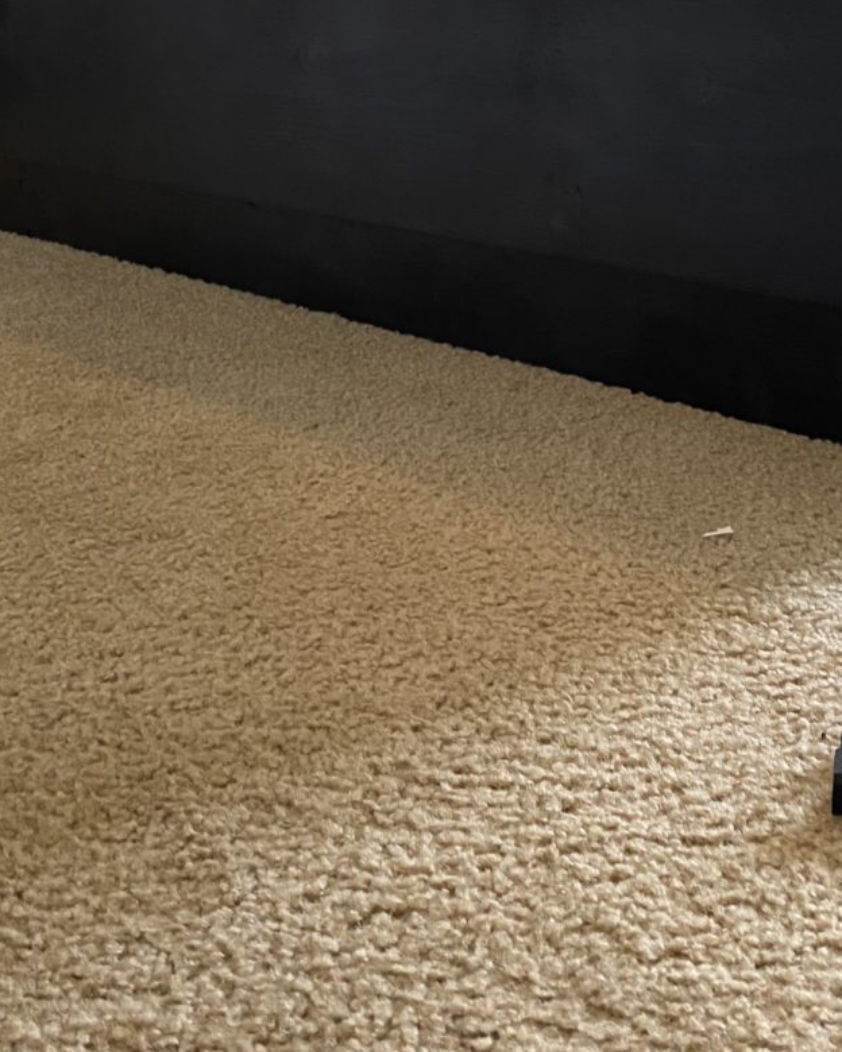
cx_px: 449
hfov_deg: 30.2
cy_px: 357
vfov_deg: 37.0
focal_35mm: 50
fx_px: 1557
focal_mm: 4.25
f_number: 1.8
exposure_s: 1/60
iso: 250
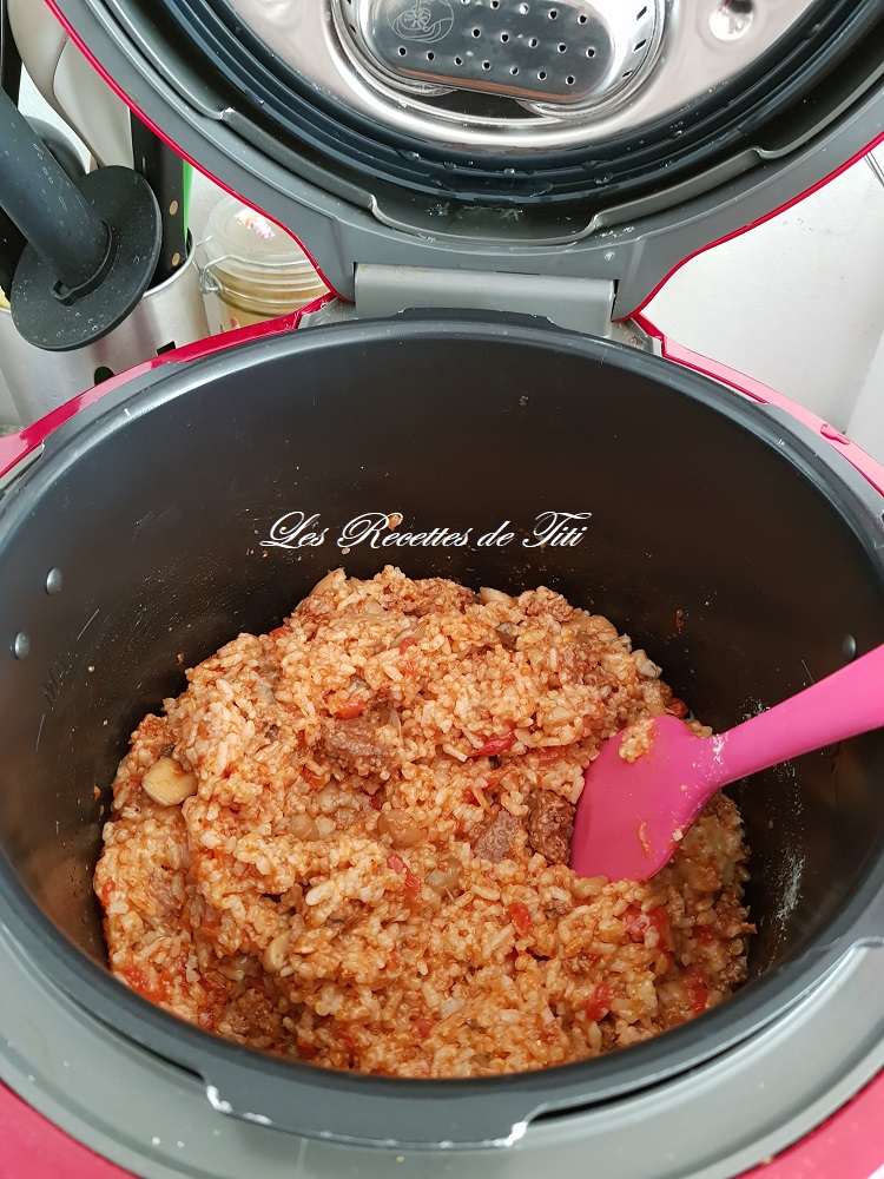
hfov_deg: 53.1
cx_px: 442
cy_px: 590
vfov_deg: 67.3
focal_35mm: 26
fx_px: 885
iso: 200
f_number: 1.7
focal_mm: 4.2
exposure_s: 1/11
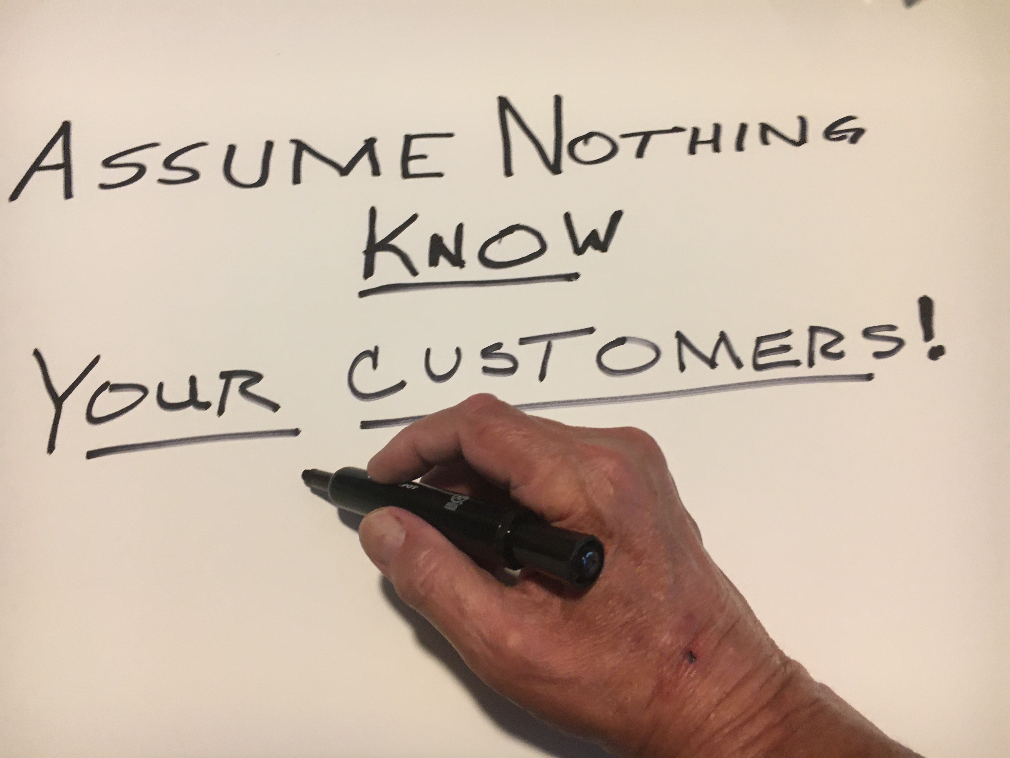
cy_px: 379
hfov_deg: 61.7
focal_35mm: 29
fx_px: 846
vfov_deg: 48.2
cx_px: 505
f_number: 2.2
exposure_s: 1/30
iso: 125
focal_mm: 4.15
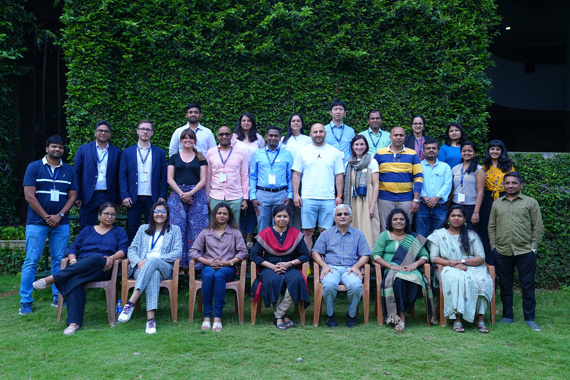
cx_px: 285
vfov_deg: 38.9
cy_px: 190
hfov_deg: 55.8
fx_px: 538
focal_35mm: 34
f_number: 3.2
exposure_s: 1/500
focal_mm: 34
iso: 160
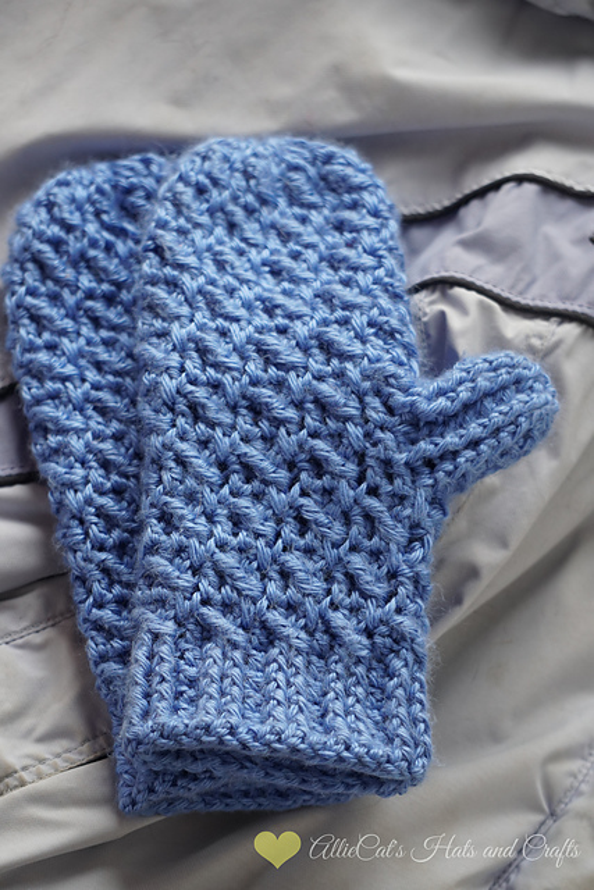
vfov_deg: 14.7
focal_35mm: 140
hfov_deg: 9.8
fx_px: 3450
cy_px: 445
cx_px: 297
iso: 640
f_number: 5.6
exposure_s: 1/160
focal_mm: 93
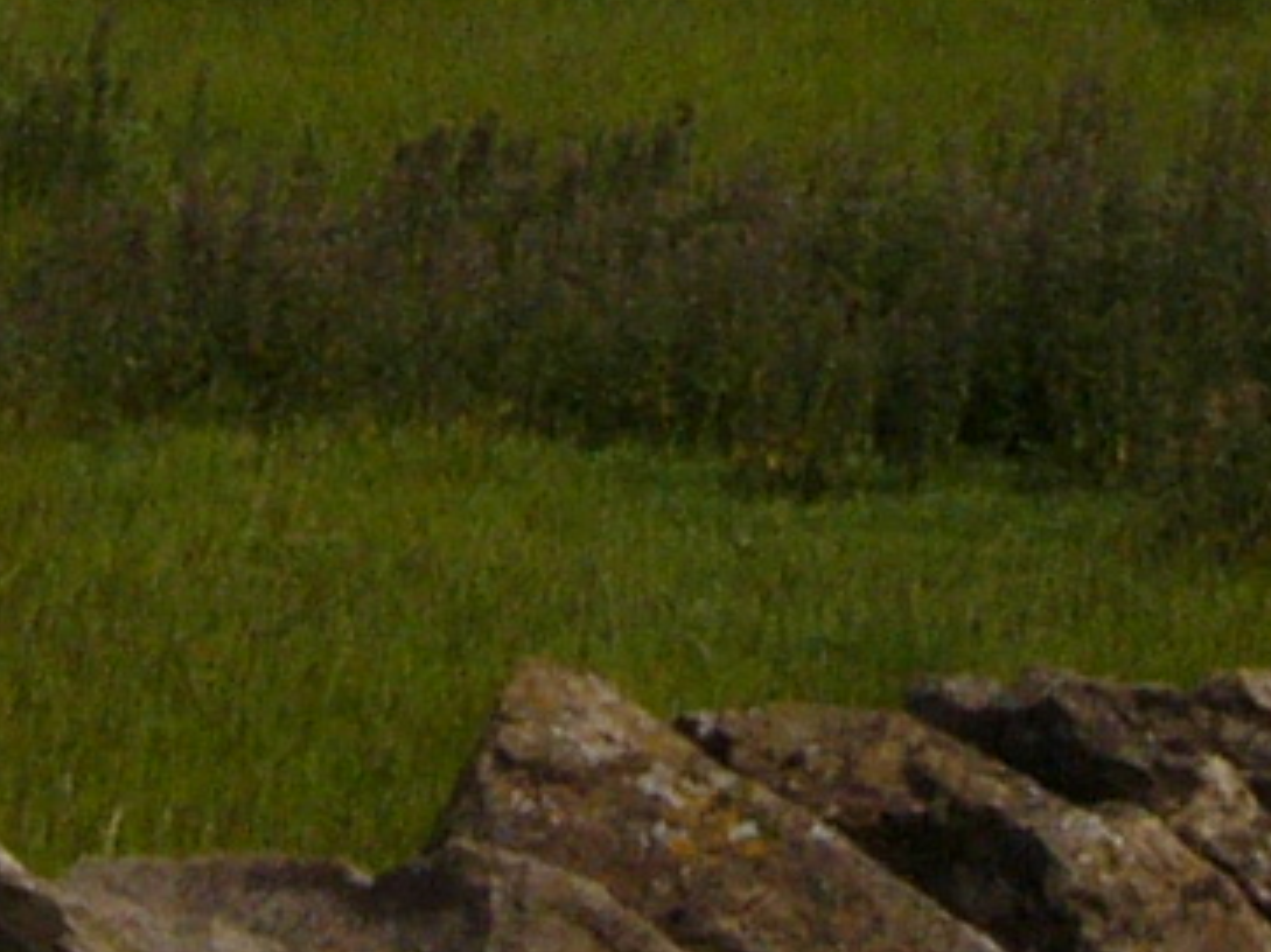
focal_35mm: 305
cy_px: -861
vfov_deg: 4.8
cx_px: 39
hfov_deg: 6.5
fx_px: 11195
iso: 100
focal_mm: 8
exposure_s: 1/1300
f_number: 5.6
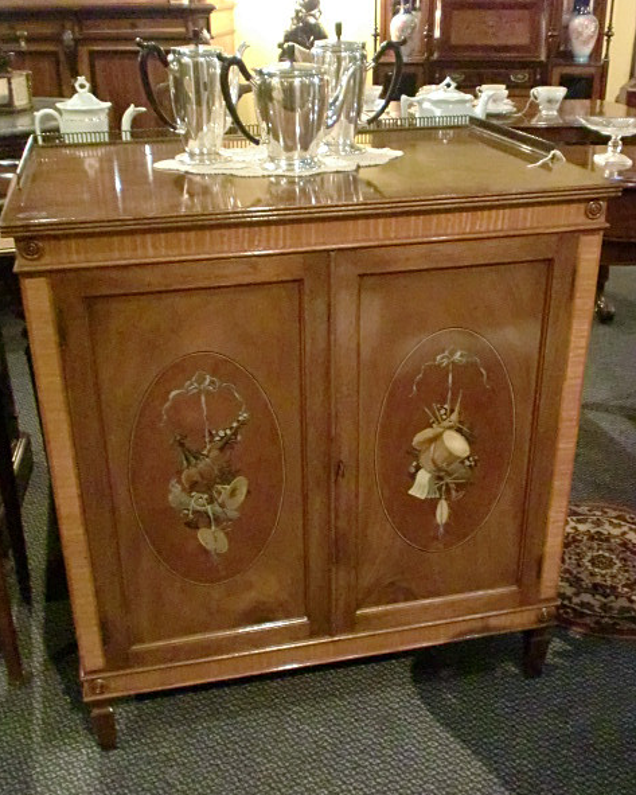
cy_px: 406
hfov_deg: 40.1
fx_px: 870
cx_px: 315
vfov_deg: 49.1
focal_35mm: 37
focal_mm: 6.3
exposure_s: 1/30
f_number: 3.1
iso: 1600
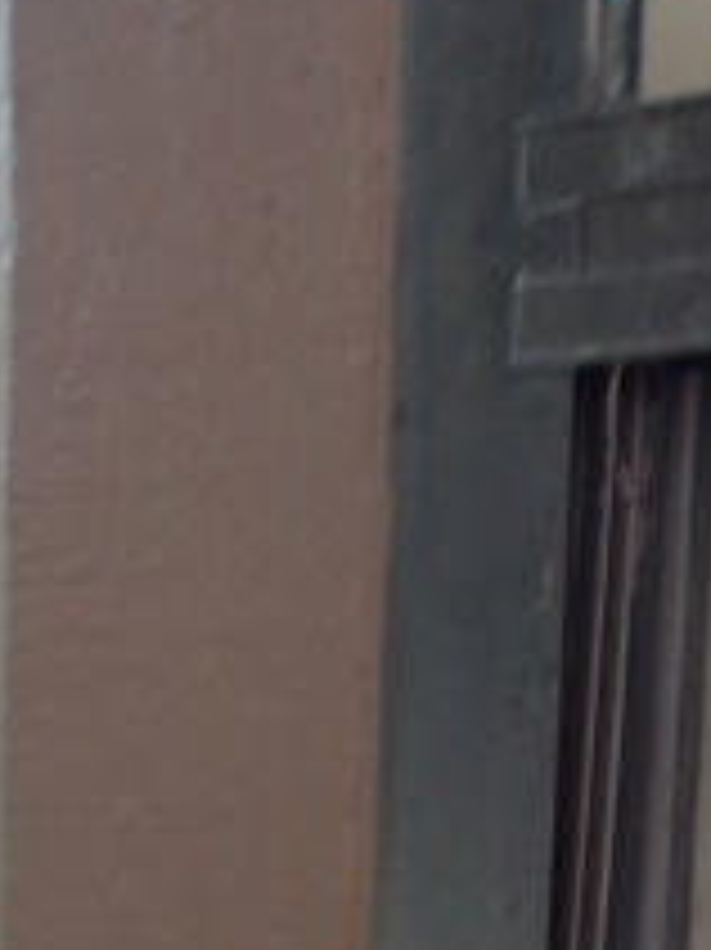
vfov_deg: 13.4
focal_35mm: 133
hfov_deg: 10.5
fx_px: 3646
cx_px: -576
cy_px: 1697
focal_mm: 4.28
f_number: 2.4
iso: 50
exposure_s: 1/30
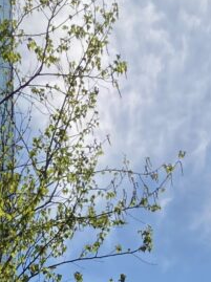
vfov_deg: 12.0
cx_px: 104
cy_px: 637
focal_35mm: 139
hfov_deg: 10.6
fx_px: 1132
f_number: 1.8
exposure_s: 1/4049
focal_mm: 3.99
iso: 20
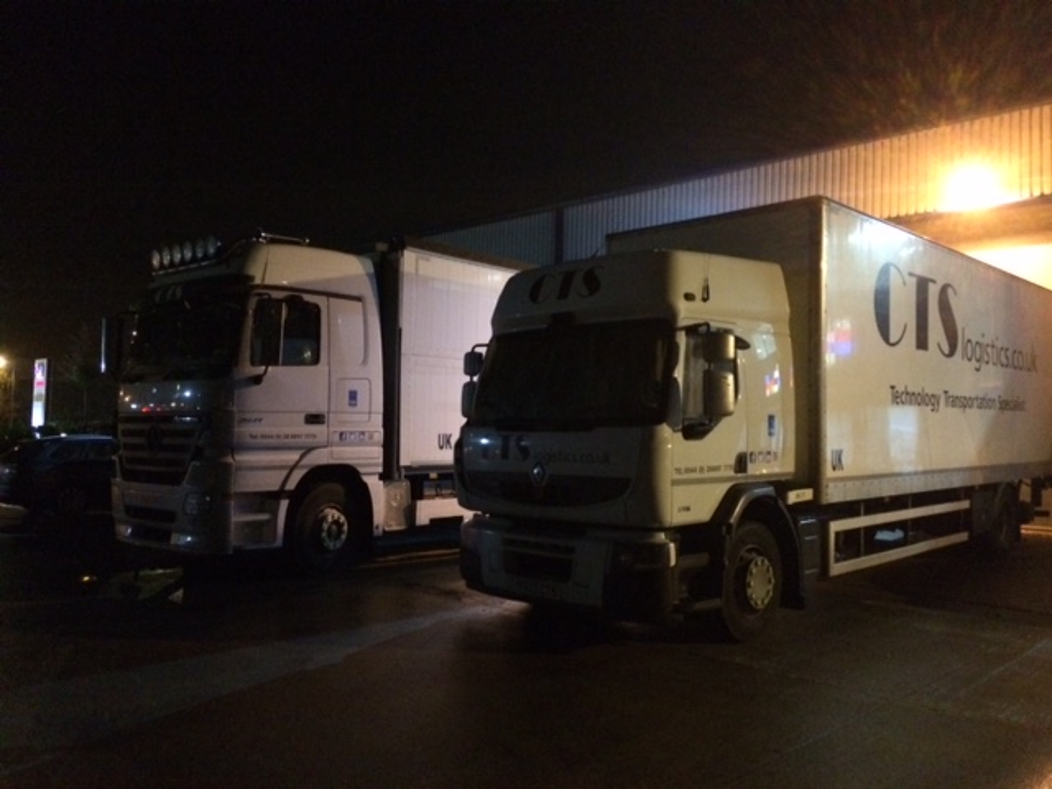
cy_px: 394
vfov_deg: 48.2
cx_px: 526
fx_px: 881
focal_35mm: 29
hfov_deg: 61.7
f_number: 2.2
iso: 800
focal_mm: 4.15
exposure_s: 1/17
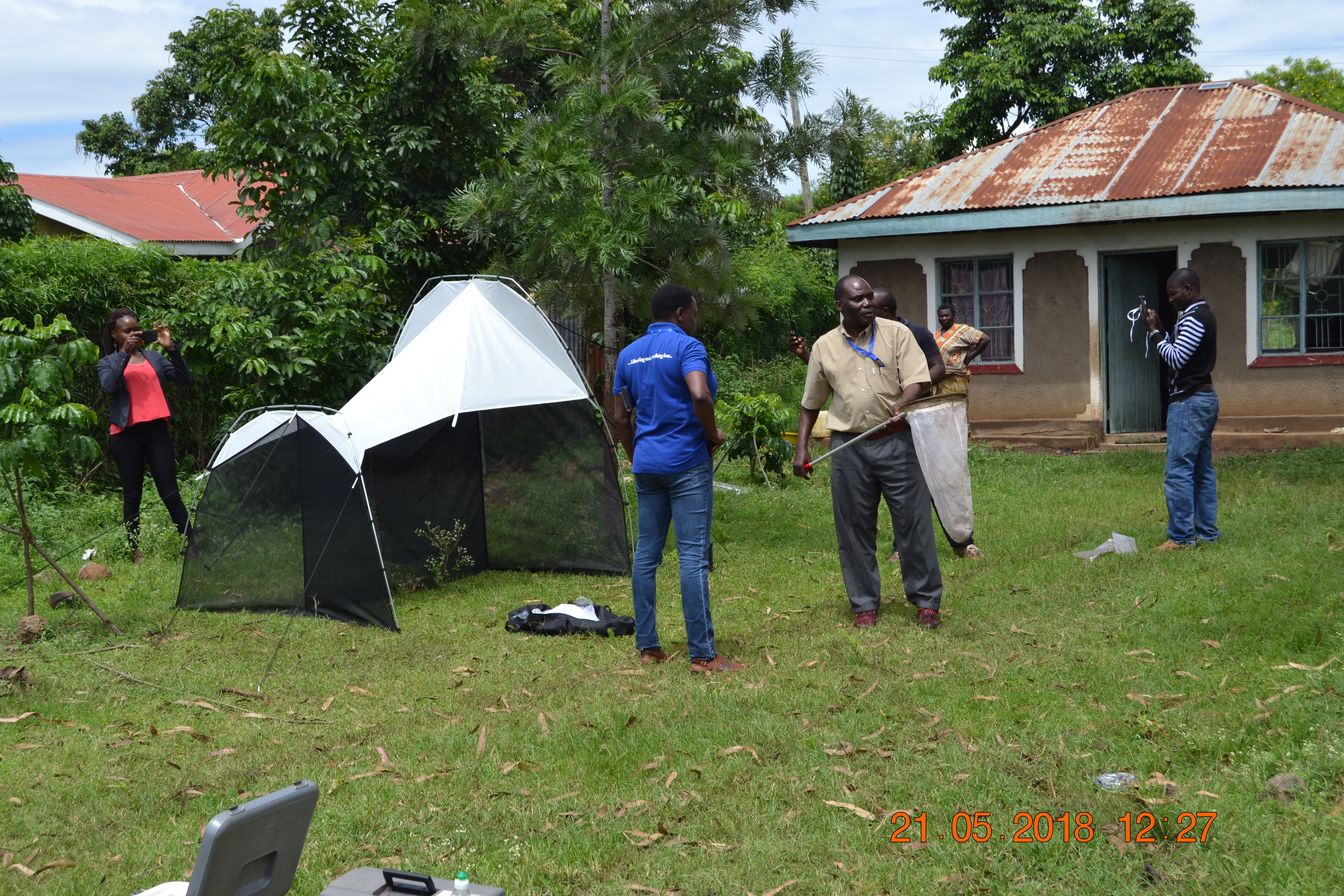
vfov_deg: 28.1
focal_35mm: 48
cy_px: 448
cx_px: 672
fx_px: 1792
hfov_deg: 41.1
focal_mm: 32
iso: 100
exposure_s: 1/250
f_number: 8
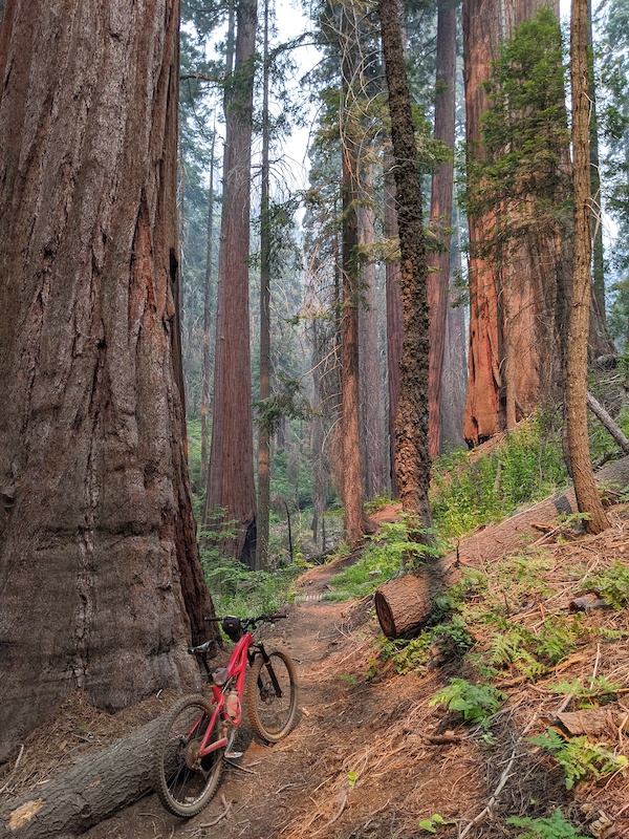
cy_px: 420
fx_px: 654
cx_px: 314
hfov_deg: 51.4
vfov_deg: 65.3
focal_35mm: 27
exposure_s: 1/391
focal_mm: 4.44
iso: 56
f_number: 1.8
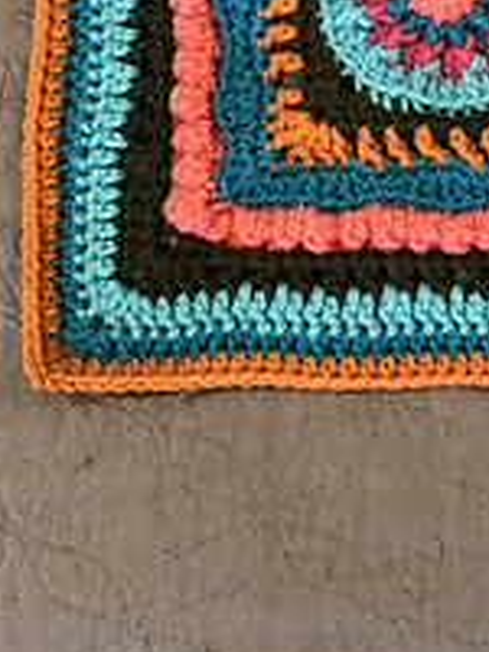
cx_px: 452
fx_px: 1318
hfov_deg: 20.5
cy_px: 0
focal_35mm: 70
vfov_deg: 26.3
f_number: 1.8
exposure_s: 1/15
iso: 100
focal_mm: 3.99
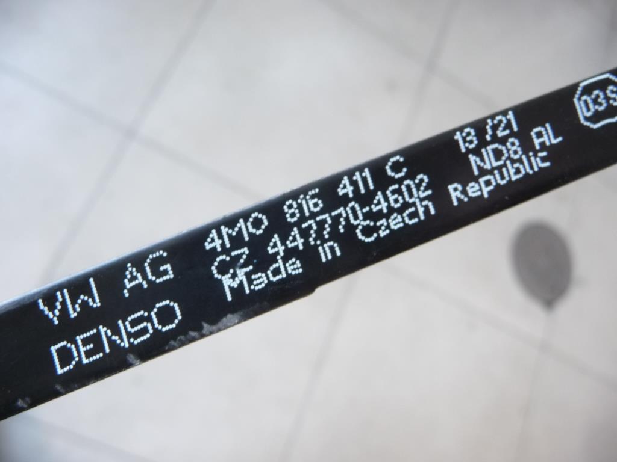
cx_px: 308
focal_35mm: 28
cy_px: 231
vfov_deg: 49.7
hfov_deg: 63.4
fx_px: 499
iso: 250
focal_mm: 4.7
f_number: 3.3
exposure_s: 1/30
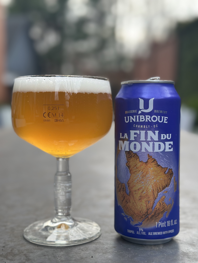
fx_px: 366
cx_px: 99
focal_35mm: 48
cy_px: 132
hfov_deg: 30.3
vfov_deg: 39.7
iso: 80
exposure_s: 1/121
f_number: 1.78
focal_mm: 6.86
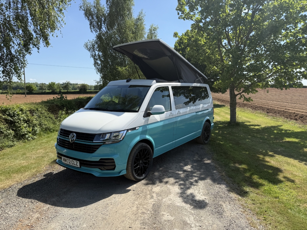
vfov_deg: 56.8
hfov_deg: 71.6
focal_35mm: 24
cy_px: 115
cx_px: 154
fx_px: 213
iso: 80
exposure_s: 1/3425
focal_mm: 6.76
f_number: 1.78
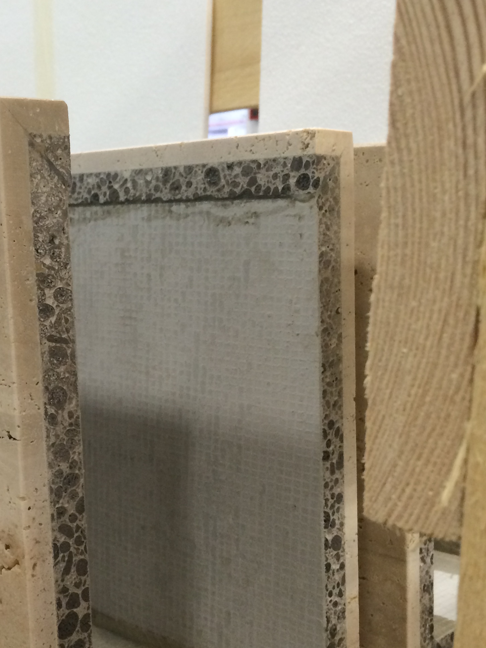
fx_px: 917
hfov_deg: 28.8
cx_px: 77
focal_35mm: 49
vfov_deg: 38.5
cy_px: 428
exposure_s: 1/33
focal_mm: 4.15
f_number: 2.2
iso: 160
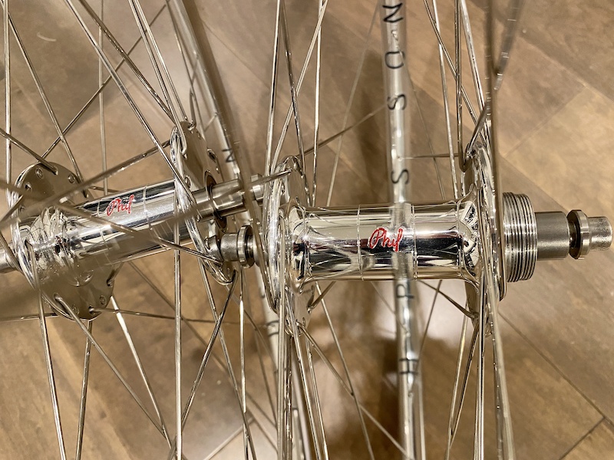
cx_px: 307
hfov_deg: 67.3
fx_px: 461
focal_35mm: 26
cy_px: 230
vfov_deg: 53.1
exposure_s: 1/40
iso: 400
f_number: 1.8
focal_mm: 4.25
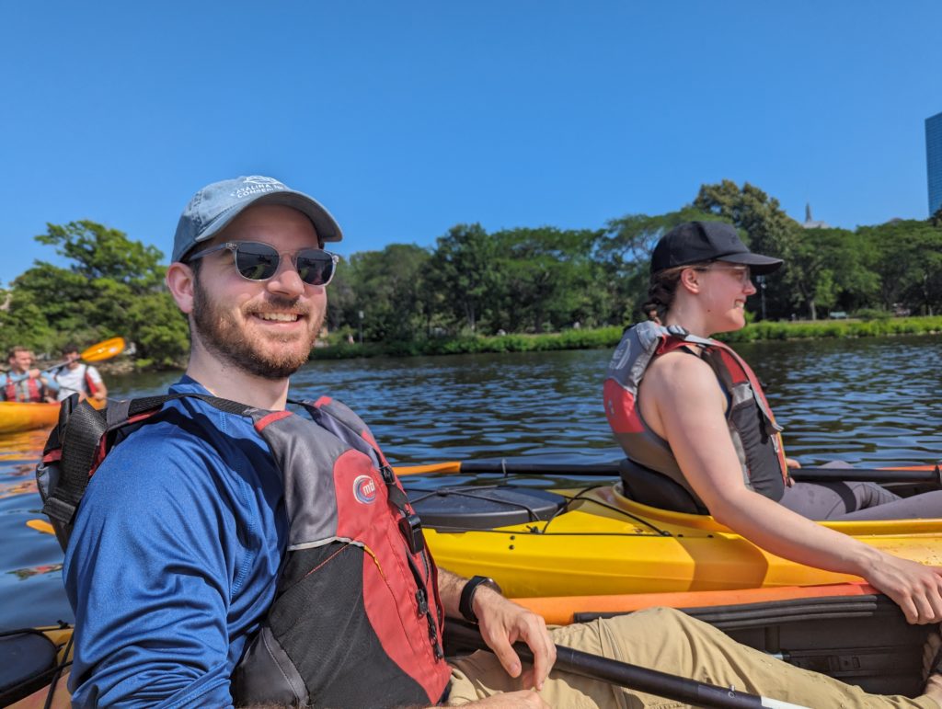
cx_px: 471
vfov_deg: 56.9
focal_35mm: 24
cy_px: 354
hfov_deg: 71.5
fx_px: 654
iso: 41
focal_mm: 6.81
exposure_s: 1/2976
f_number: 1.85
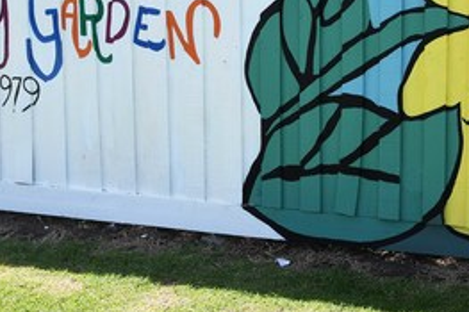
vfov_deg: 15.2
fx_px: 1159
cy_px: 36
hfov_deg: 22.8
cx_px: 292
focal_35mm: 89
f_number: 10
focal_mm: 26
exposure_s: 1/400
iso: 400
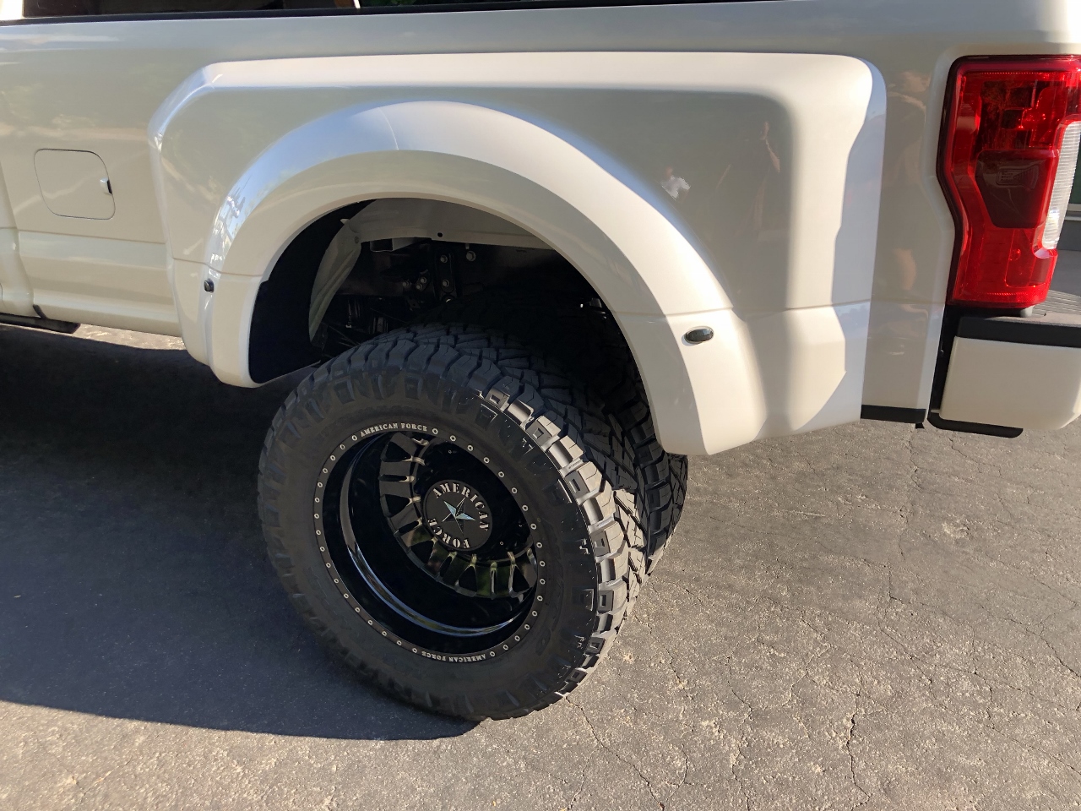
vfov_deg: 49.7
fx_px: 874
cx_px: 540
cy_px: 406
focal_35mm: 28
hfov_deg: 63.4
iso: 20
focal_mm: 3.99
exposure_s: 1/369
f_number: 1.8
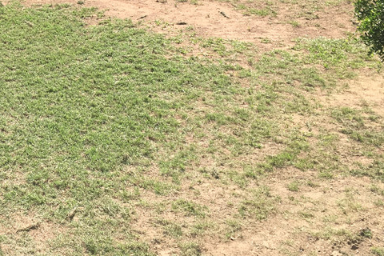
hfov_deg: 27.7
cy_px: 18
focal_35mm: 67
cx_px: -31
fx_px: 715
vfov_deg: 19.9
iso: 25
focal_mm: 4.15
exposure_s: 1/651
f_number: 2.2
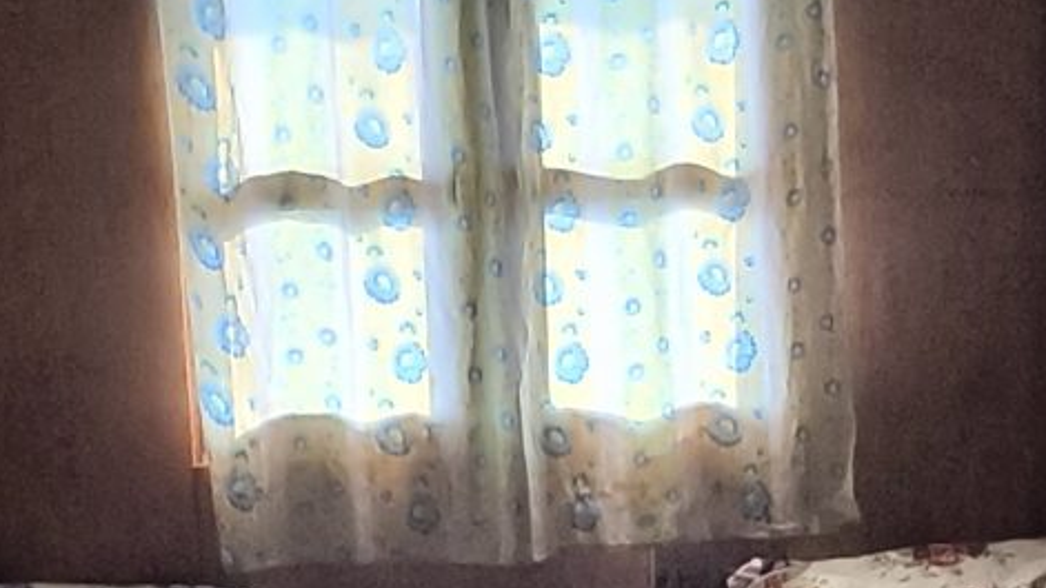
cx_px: 520
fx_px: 1969
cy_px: 455
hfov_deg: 29.7
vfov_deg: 16.9
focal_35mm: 71
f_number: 2.2
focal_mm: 1.65
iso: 320
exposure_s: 1/33.3
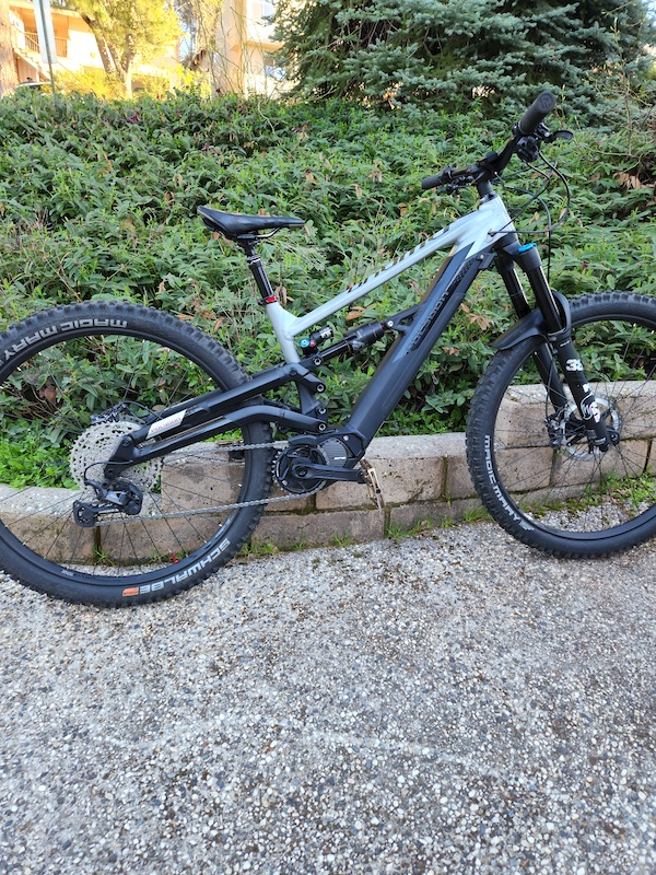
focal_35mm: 23
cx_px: 328
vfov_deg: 73.9
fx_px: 581
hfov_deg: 58.9
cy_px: 438
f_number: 1.8
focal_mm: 5.4
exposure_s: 1/50
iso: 32
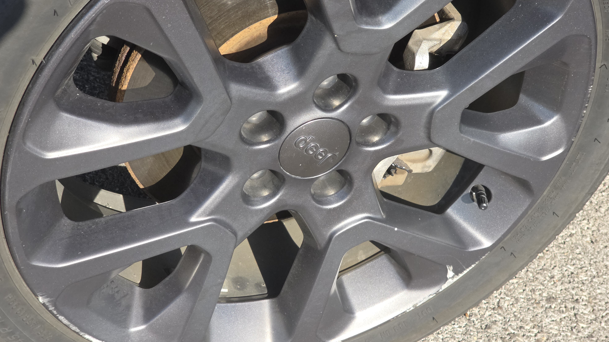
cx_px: 306
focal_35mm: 76
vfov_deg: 15.9
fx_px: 1227
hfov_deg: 27.9
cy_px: 139
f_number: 2.4
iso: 50
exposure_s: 1/809
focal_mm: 7.9
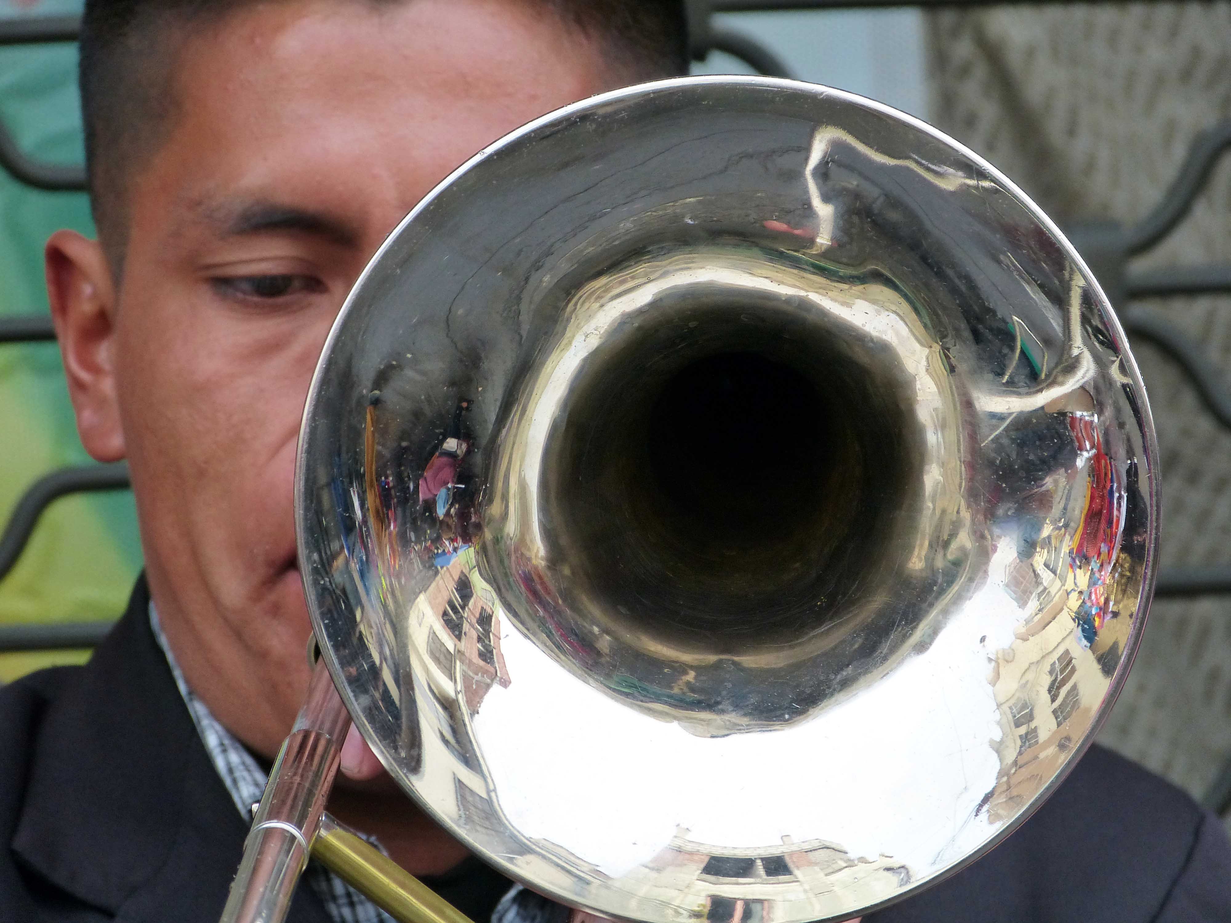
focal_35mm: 354
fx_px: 12589
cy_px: 462
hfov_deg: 5.6
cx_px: 616
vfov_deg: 4.2
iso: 320
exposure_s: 1/400
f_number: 4.1
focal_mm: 63.7
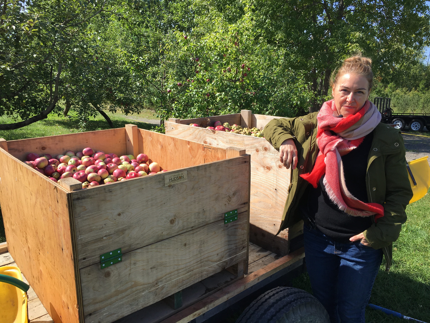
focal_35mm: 29
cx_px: 215
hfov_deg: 61.7
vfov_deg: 48.2
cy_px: 162
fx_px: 360
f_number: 2.2
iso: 25
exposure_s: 1/855
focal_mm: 4.15
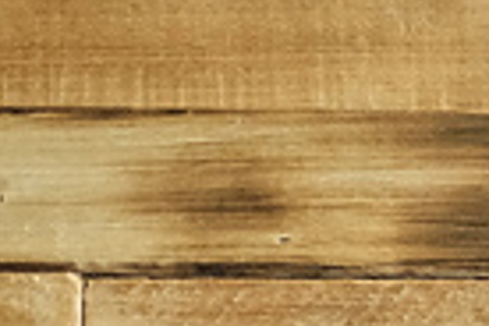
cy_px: 735
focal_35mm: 111
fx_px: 1508
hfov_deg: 17.5
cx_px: 588
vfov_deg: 10.8
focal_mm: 16
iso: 3200
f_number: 1.4
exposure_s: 1/2000
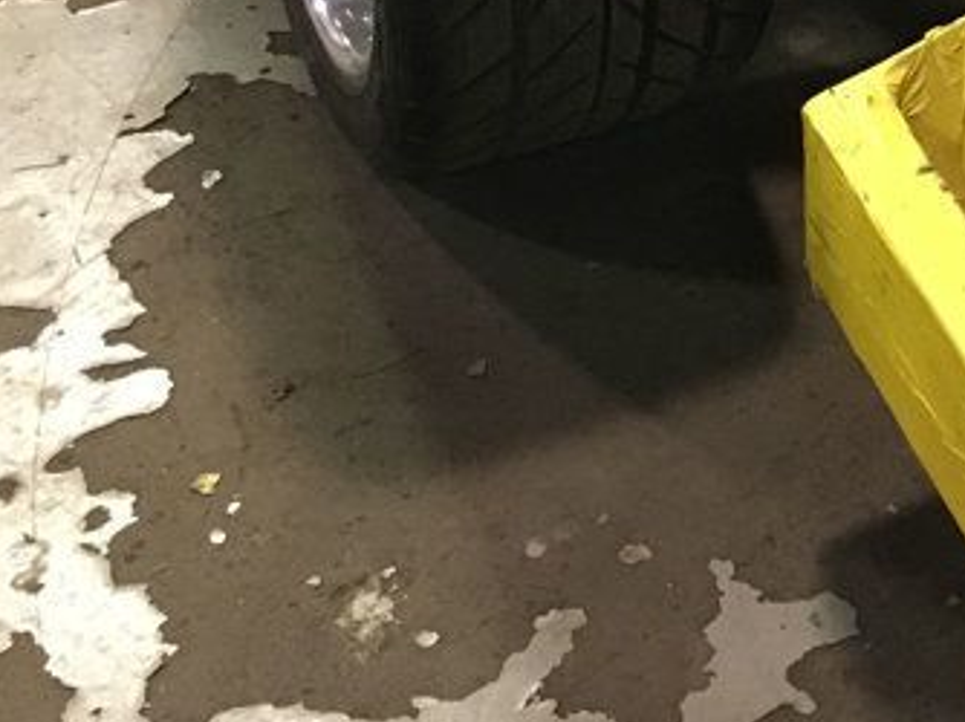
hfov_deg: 20.7
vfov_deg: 15.6
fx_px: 2479
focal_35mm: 89
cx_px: 1124
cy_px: -271
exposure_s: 1/20
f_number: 2.2
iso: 200
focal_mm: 4.15
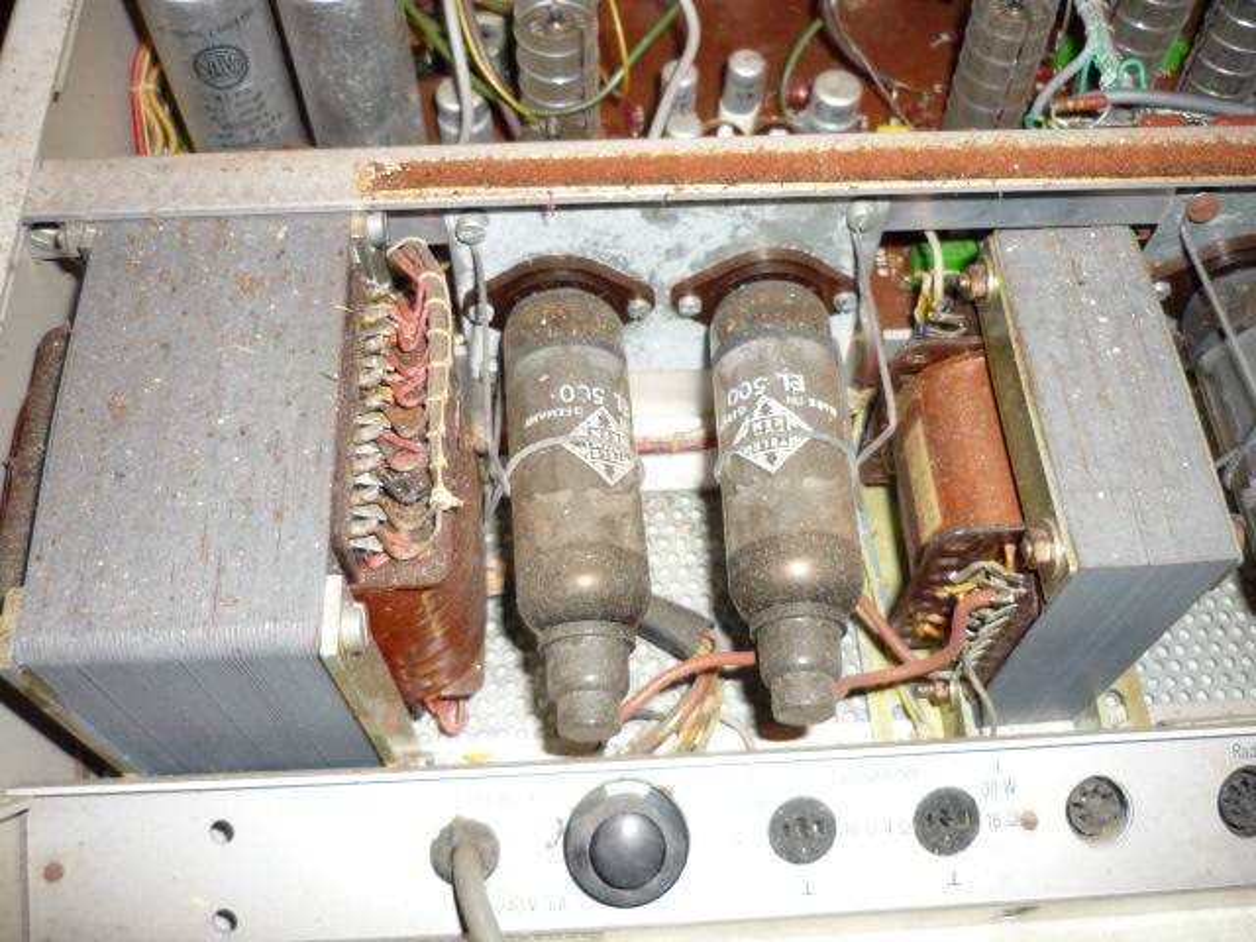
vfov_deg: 42.9
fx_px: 1197
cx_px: 628
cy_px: 471
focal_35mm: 33
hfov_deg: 55.4
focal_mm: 5.5
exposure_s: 1/30
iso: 100
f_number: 2.8
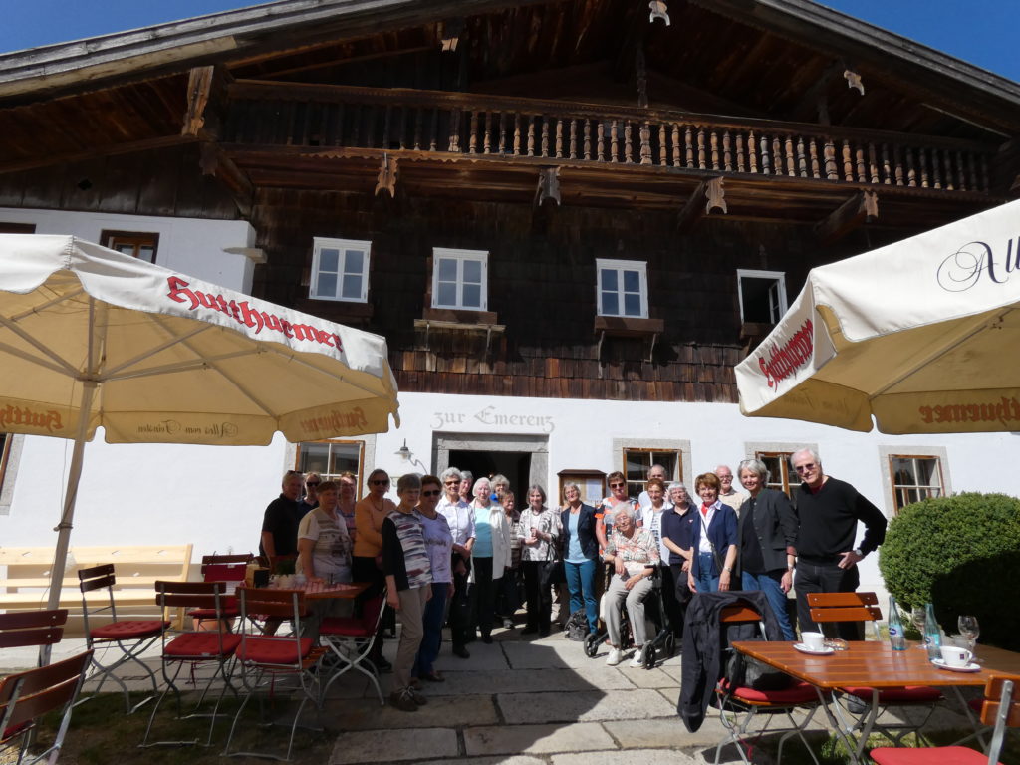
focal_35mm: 20
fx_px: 589
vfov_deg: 66.0
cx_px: 510
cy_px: 382
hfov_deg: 81.7
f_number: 4.5
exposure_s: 1/800
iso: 80
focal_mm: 3.6
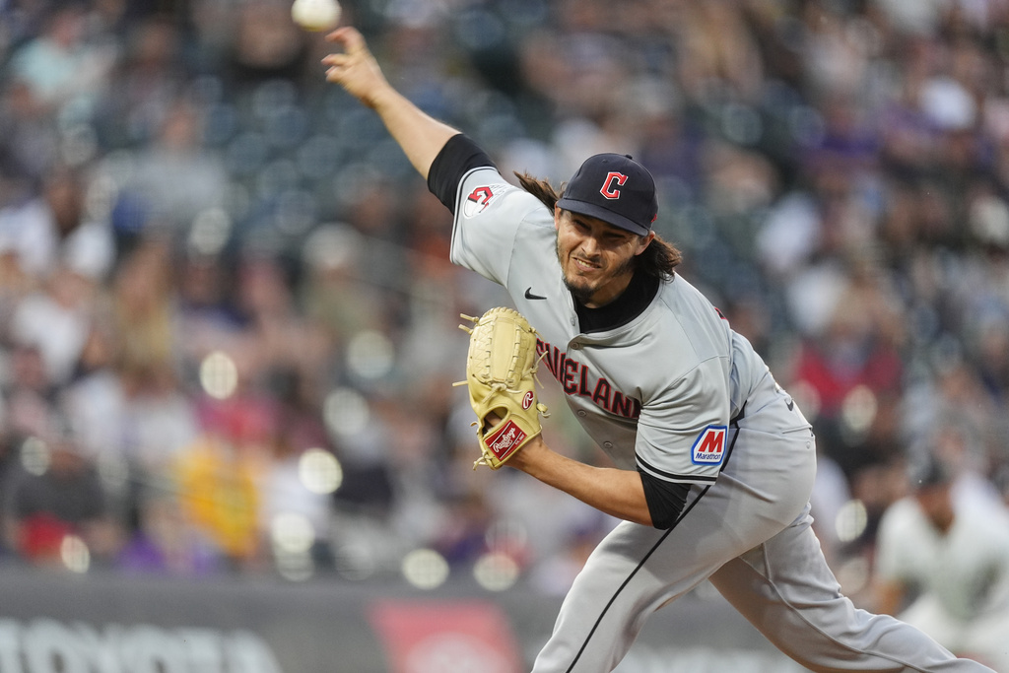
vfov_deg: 2.3
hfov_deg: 3.4
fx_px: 16818
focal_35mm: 600
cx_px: 504
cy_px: 336
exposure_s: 1/1250
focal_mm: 600
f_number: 4
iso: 2500
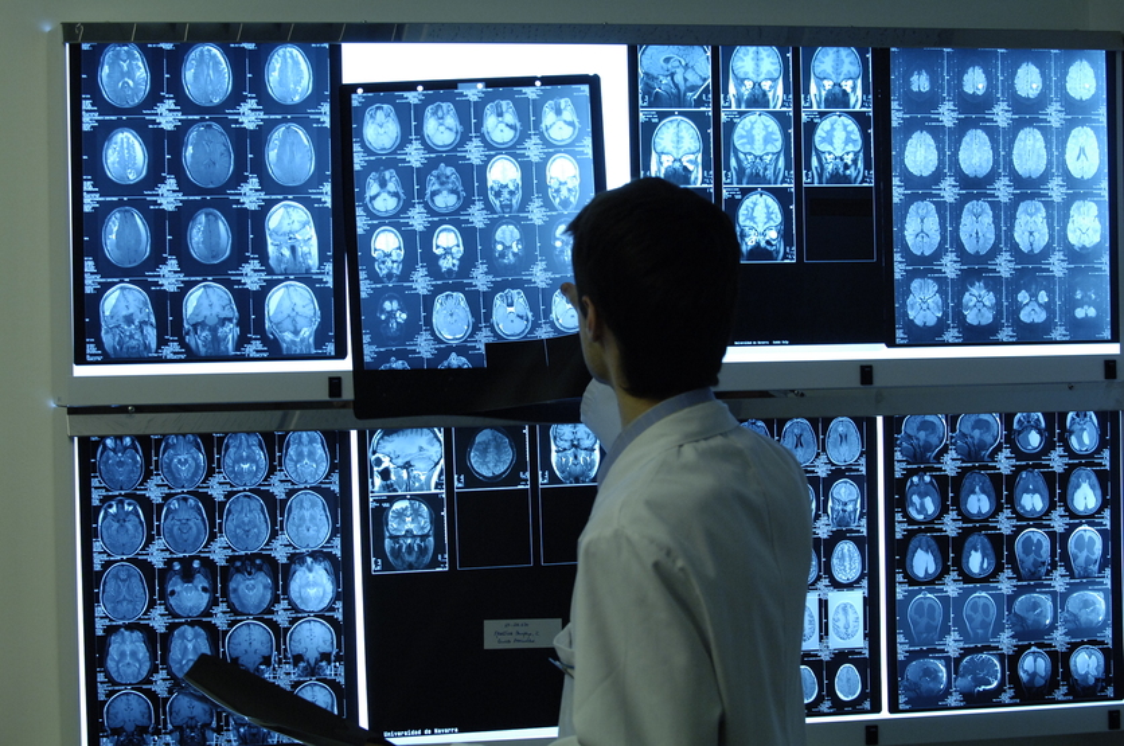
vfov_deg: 12.1
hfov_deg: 18.2
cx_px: 562
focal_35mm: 112
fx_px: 3508
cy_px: 373
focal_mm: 75
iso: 500
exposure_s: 1/80
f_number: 4.5
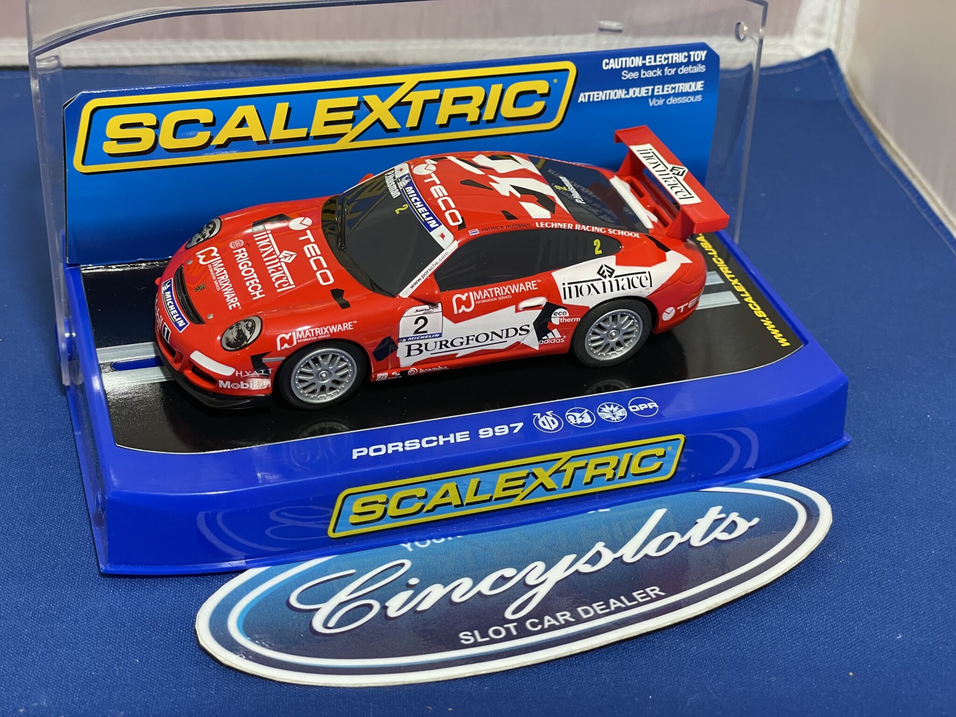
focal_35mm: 52
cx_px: 478
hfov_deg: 36.8
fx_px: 1436
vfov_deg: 28.0
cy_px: 358
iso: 200
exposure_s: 1/60
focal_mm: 6
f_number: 2
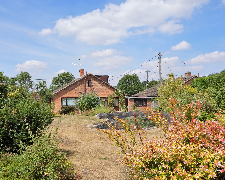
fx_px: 226
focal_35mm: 34
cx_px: 94
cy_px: 102
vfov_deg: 43.3
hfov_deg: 52.6
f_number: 13
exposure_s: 1/125
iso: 100
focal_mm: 16
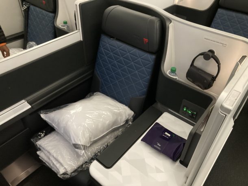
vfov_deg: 49.8
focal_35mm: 28
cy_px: 93
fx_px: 201
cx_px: 124
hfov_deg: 63.4
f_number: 1.8
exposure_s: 1/28
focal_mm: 3.99
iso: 640
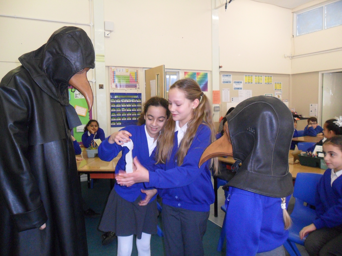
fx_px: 267
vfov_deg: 51.4
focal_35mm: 27
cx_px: 171
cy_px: 128
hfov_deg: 65.3
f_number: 3.5
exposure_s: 1/45
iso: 240
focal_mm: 4.9
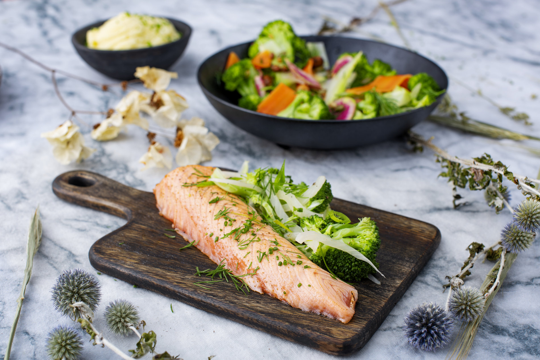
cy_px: 180
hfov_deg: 39.6
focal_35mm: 50
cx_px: 270
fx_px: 750
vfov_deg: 27.0
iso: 31
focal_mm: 50
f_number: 6.3
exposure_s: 1/250
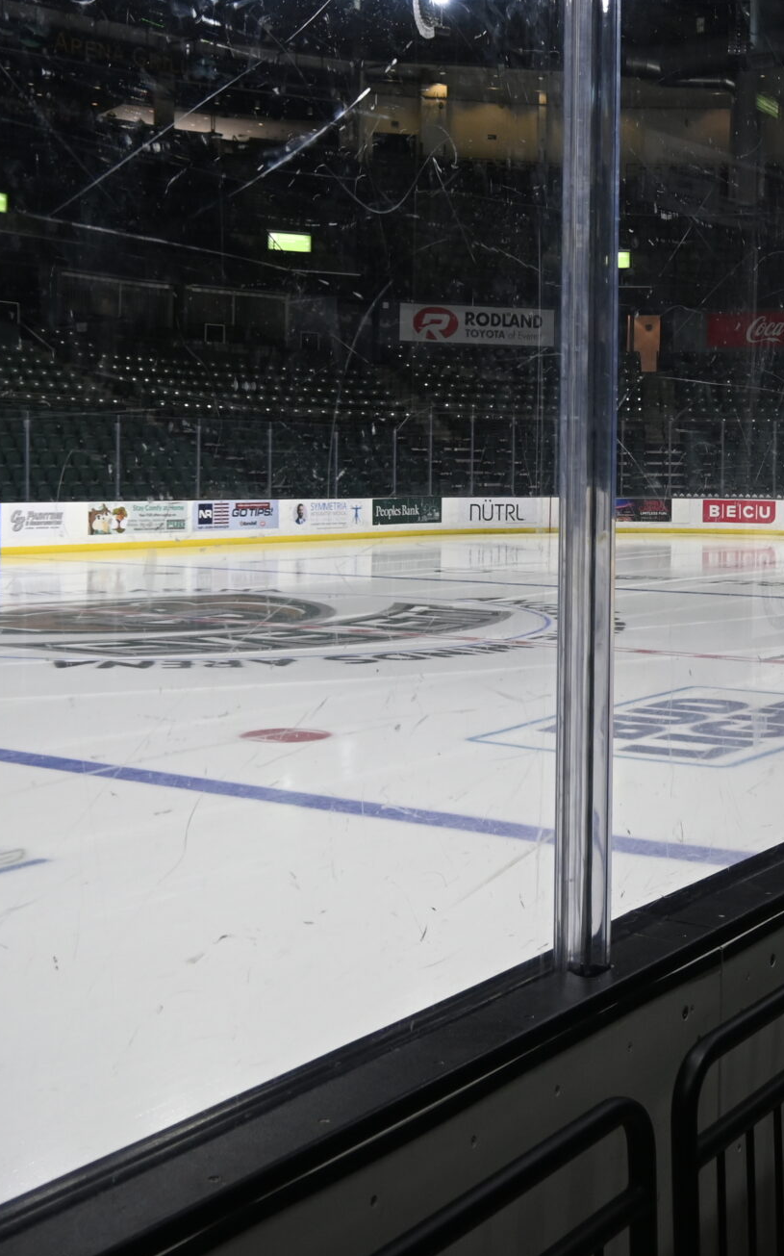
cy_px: 442
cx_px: 557
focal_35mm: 48
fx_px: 1642
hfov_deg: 26.6
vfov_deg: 41.4
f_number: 3.5
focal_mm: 16
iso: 400
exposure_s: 1/200
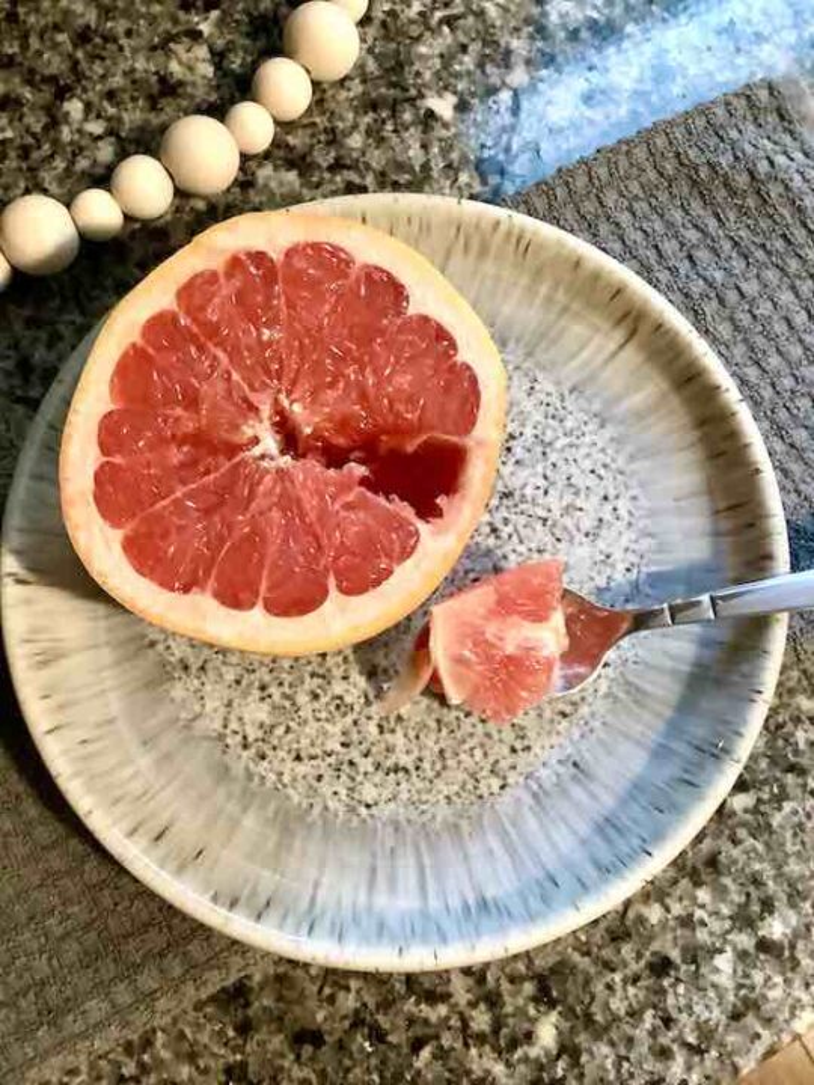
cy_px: 542
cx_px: 407
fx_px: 972
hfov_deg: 45.4
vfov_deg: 58.4
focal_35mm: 31
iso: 640
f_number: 2.4
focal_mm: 3.3
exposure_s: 1/24
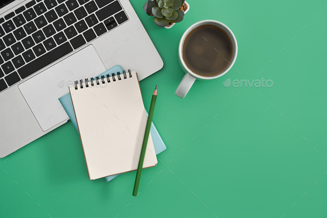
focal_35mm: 49
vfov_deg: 27.5
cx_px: 164
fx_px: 445
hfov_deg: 40.4
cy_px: 109
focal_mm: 49
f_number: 5.6
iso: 400
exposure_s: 1/80
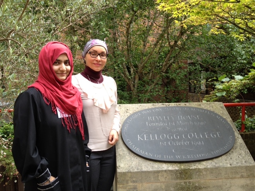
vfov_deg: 40.7
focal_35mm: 35
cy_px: 96
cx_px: 128
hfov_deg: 52.6
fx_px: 258
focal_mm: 4.28
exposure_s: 1/160
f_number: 2.4
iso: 50
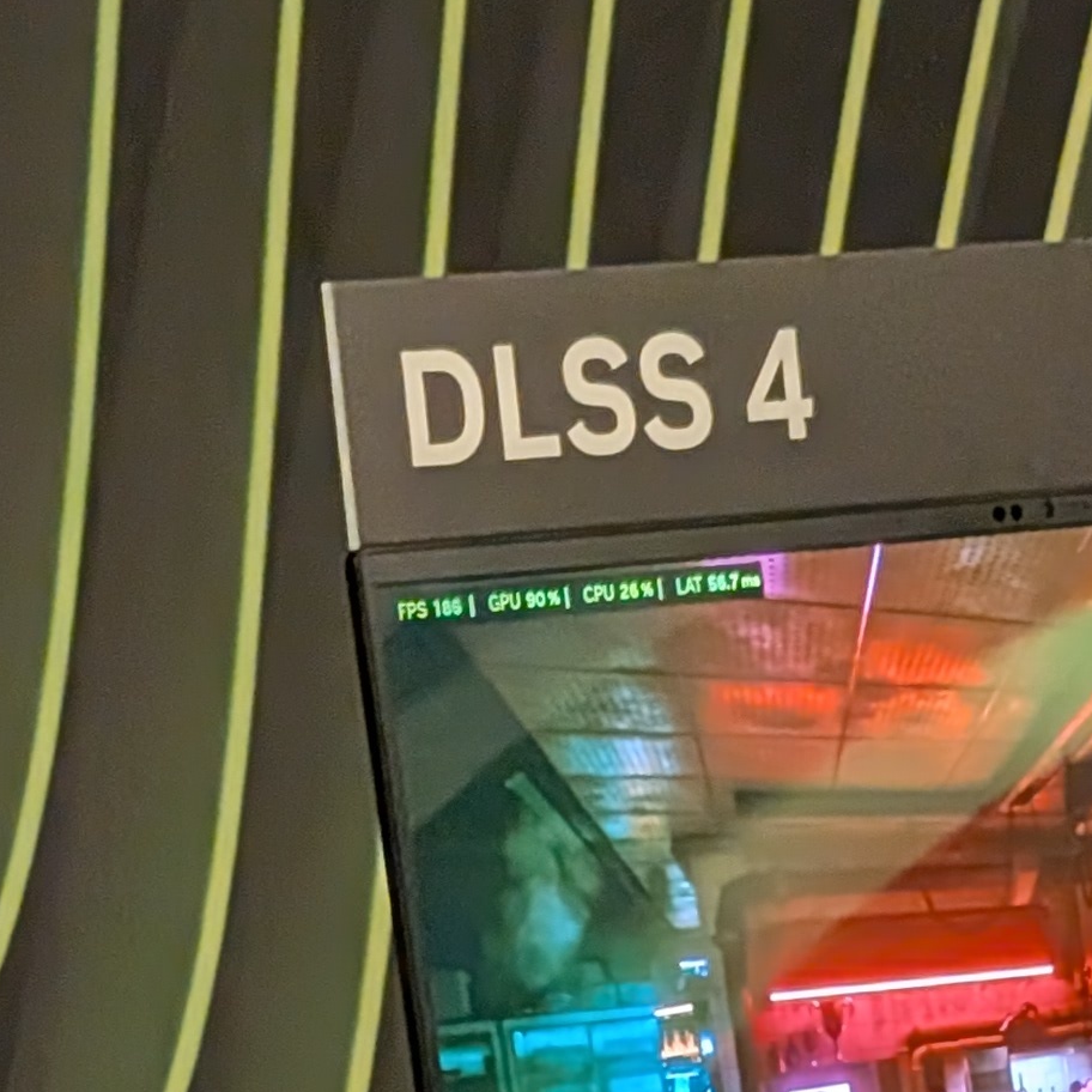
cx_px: -383
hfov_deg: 8.9
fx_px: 6924
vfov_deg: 8.8
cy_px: 1557
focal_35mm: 194
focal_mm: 6.9
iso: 202
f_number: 1.68
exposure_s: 1/60
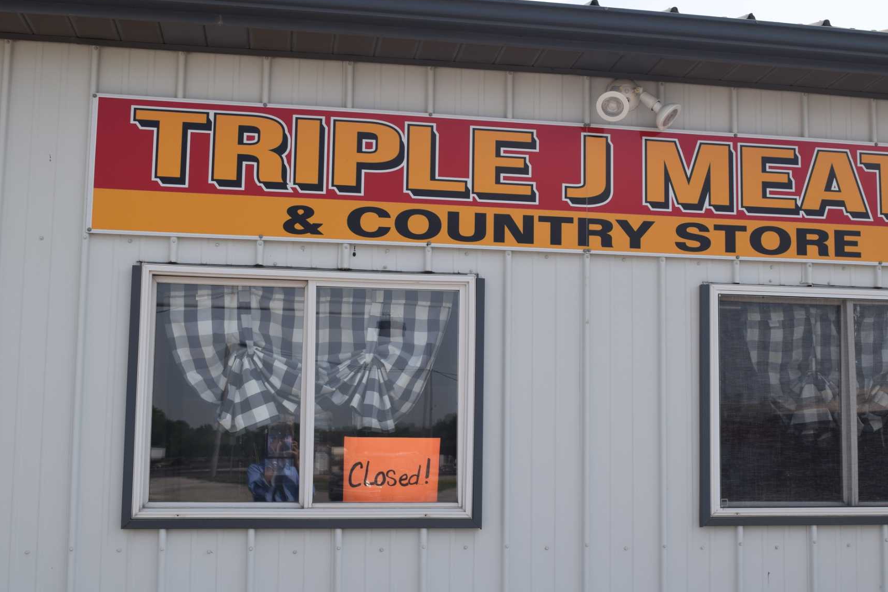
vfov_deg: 27.7
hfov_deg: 40.5
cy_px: 314
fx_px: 1199
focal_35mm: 49
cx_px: 523
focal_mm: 27
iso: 200
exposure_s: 1/400
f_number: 10
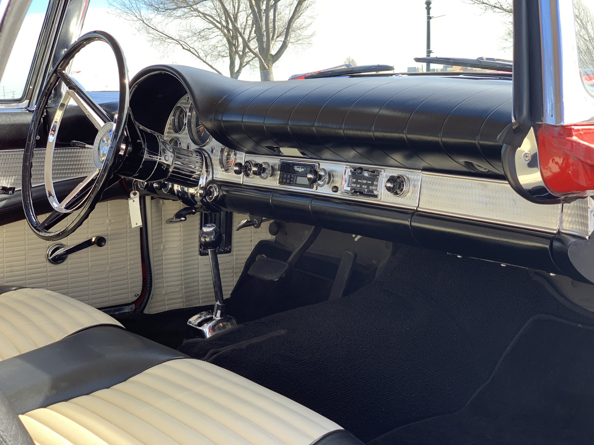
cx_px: 297
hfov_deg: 36.8
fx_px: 892
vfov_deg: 28.0
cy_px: 222
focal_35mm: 52
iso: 25
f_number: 2.4
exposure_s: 1/122
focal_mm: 6
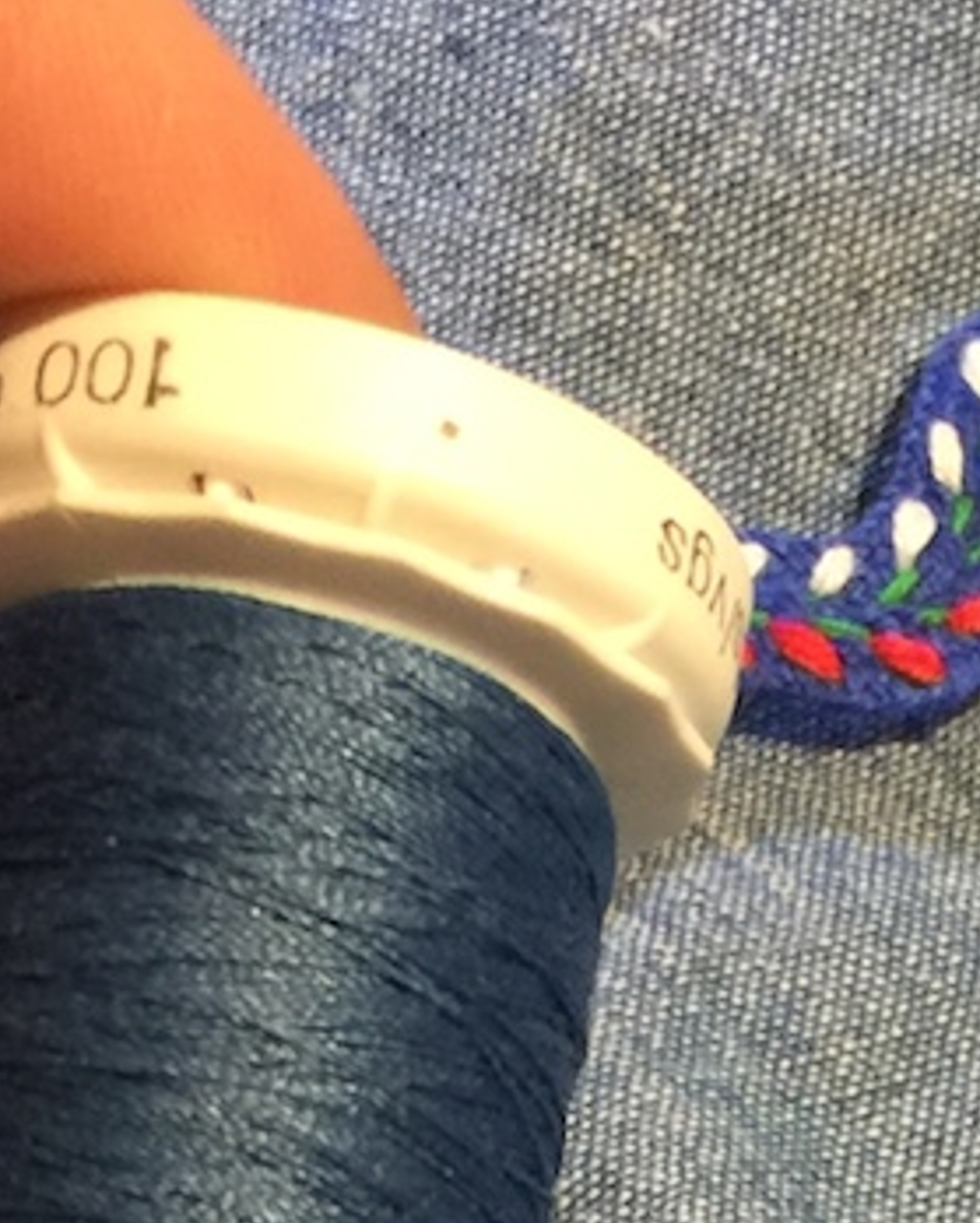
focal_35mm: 130
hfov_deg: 11.5
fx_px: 4707
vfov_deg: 13.8
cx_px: 1303
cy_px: 1877
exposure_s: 1/15
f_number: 2.2
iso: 50
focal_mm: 4.15
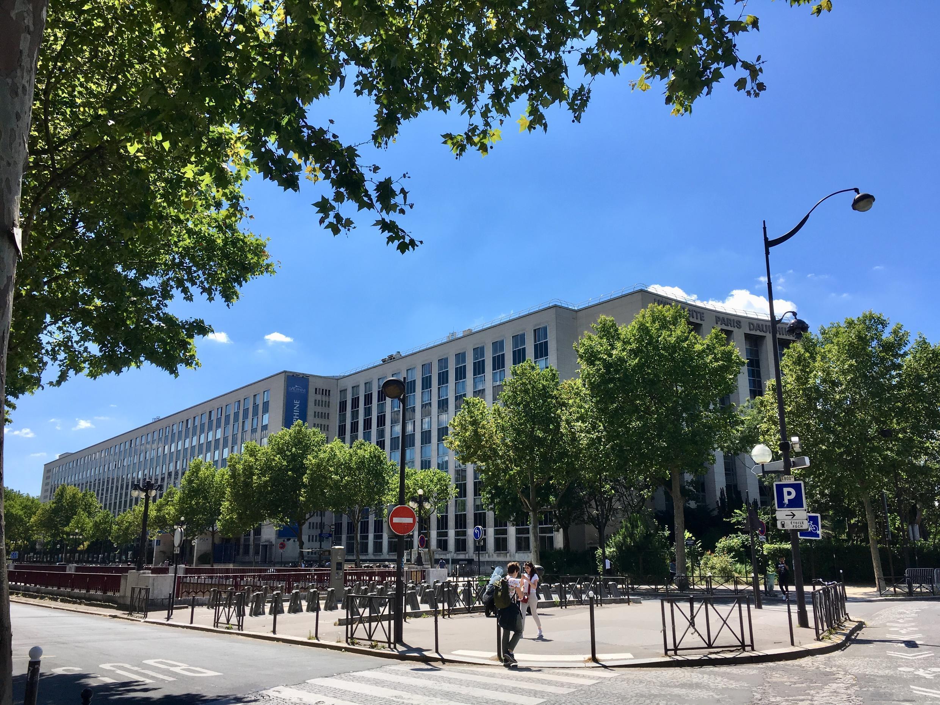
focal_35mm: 29
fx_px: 787
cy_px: 352
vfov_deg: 48.2
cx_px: 470
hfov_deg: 61.7
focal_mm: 4.15
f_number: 2.2
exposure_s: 1/1183
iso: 25
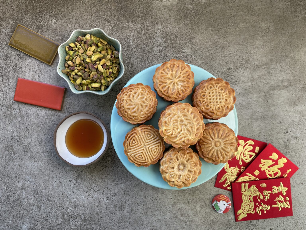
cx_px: 153
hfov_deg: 67.3
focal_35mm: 26
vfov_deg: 53.1
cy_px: 115
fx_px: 230
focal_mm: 5.1
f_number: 1.6
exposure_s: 1/121
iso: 40
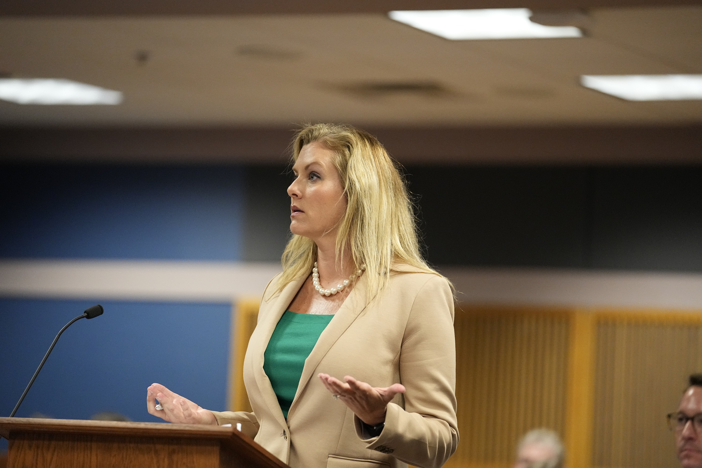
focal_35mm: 158
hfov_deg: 13.0
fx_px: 3081
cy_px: 234
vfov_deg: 8.7
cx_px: 351
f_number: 2.8
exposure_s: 1/500
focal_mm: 158
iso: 6400
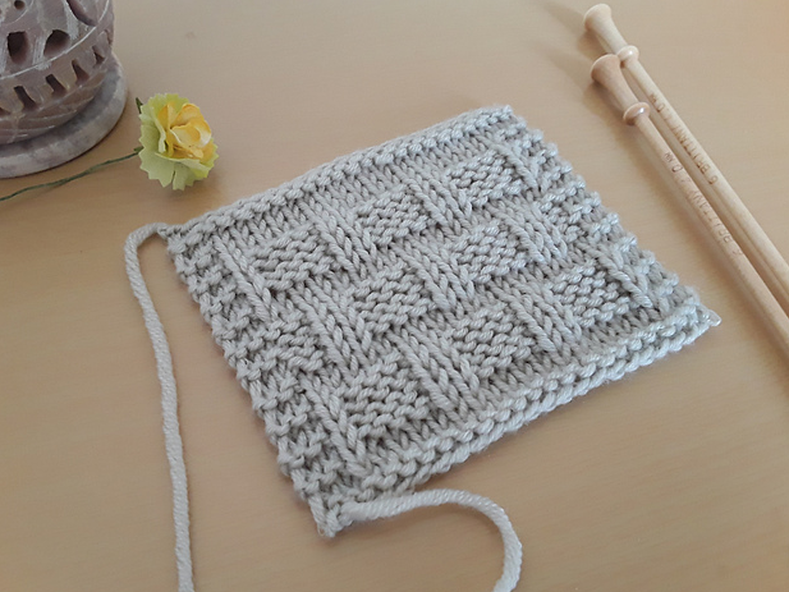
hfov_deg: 63.4
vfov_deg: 49.8
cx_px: 385
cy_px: 302
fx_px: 638
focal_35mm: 28
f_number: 1.9
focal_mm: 2.91
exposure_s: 1/33
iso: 125
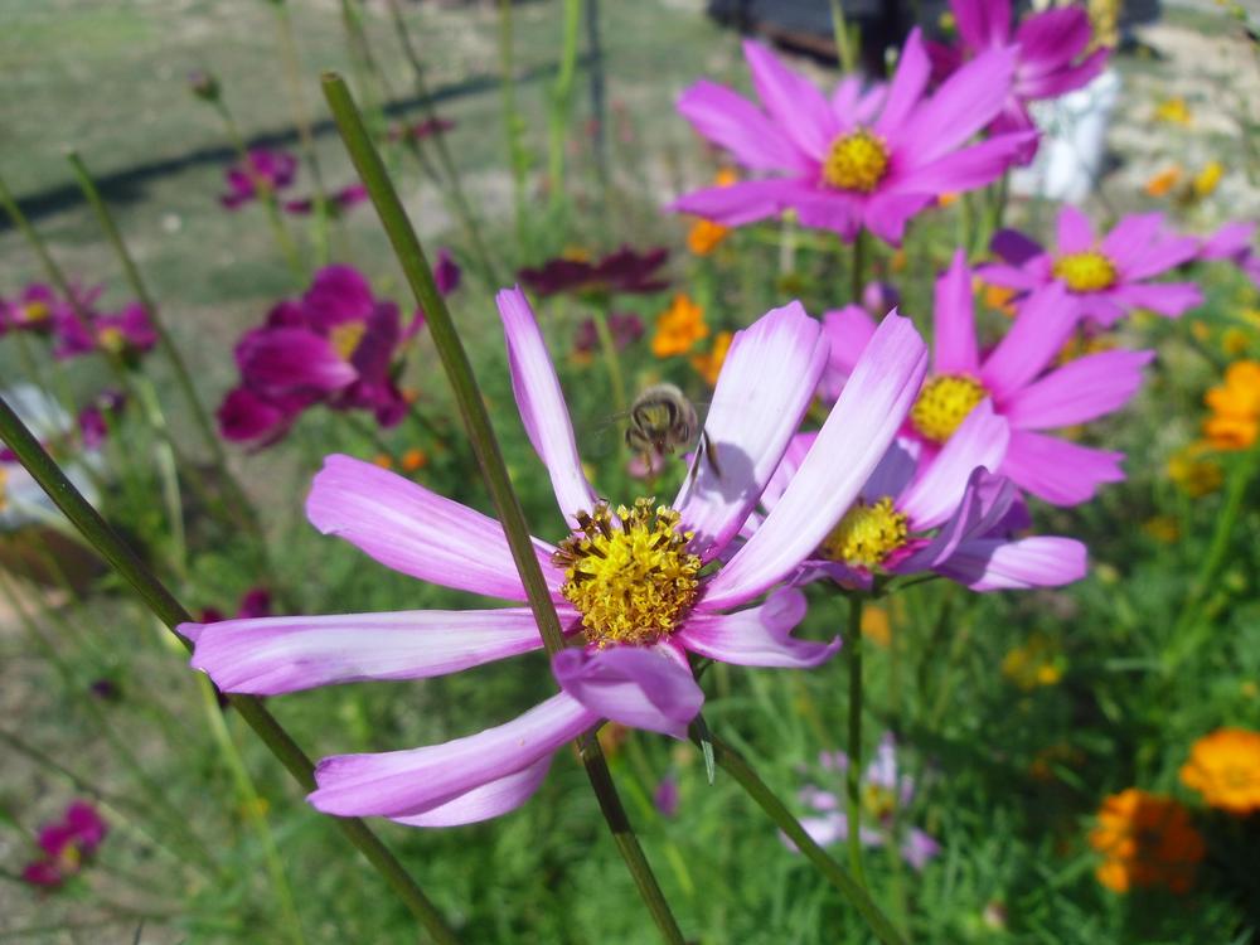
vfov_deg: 45.4
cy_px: 472
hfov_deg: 58.4
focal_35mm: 31
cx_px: 630
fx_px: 1128
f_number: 9.5
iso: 80
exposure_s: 1/158
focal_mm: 5.6
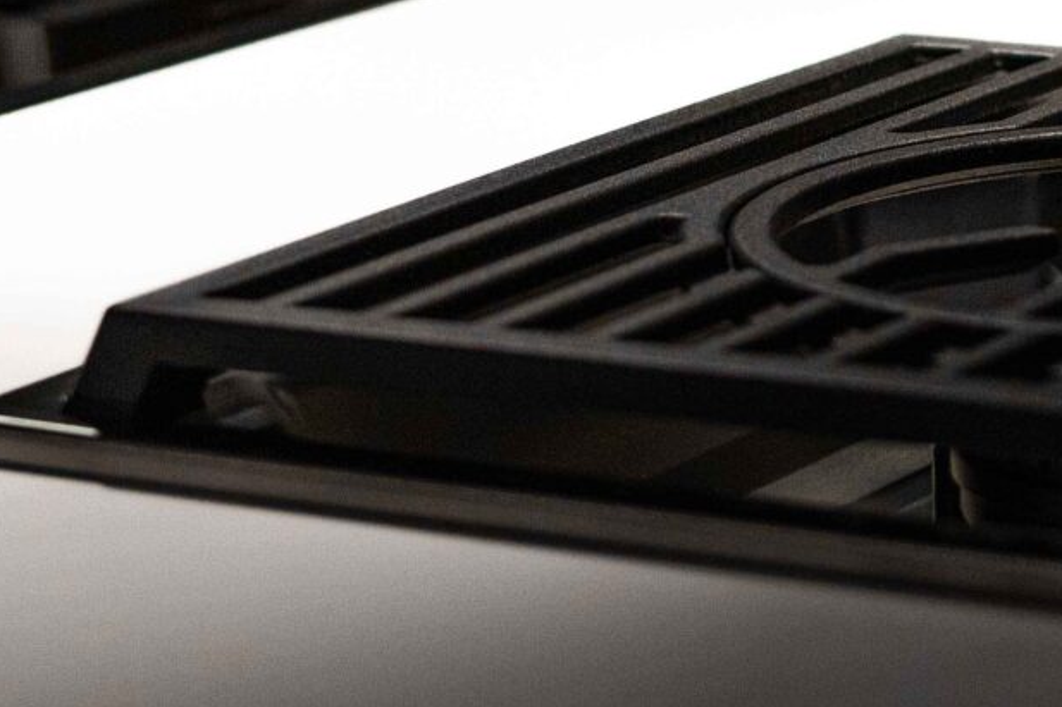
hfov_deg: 12.1
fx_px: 4895
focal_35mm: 166
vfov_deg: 8.2
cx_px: 1313
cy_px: -16
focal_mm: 50
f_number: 2.8
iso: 1600
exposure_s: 1/500
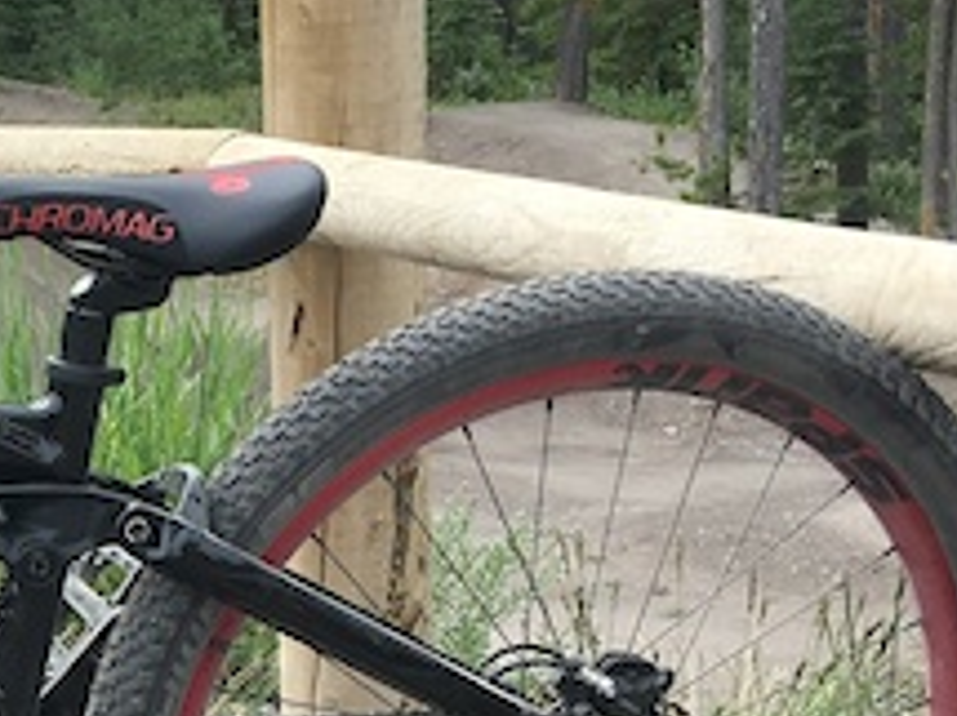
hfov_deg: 16.9
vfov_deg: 13.3
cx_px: -361
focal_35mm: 108
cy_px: 867
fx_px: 2984
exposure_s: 1/538
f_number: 2.2
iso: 25
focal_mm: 4.15
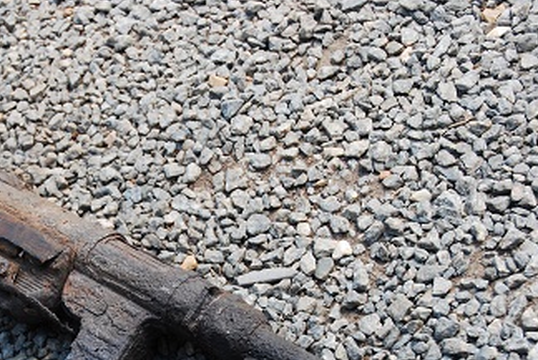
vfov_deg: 18.0
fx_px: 1121
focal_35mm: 75
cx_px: 86
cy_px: 326
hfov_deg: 26.3
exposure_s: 1/100
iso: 200
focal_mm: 27
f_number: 5
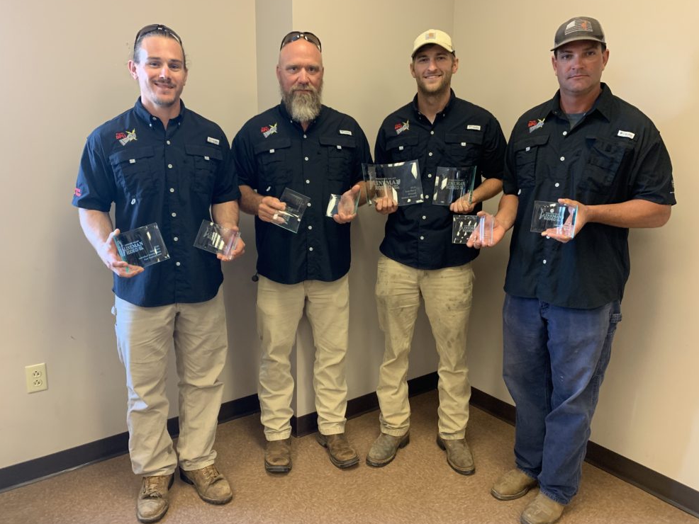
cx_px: 350
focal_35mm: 27
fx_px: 545
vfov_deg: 51.4
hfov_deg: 65.3
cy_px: 261
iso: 160
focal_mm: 4.25
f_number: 1.8
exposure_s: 1/60
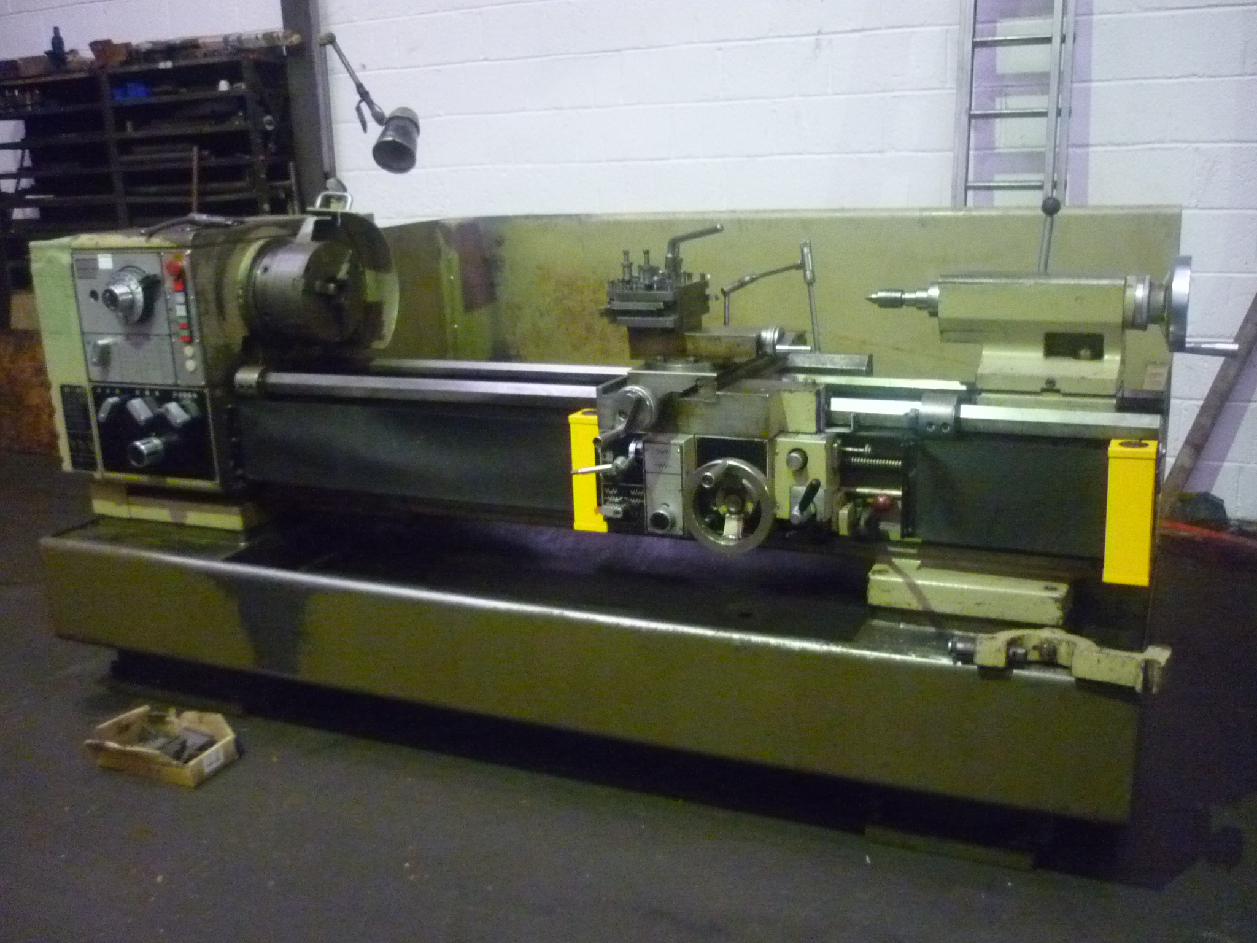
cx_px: 628
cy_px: 472
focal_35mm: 33
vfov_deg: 42.9
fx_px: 1198
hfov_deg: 55.4
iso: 800
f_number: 2.8
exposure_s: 1/8
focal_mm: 5.5
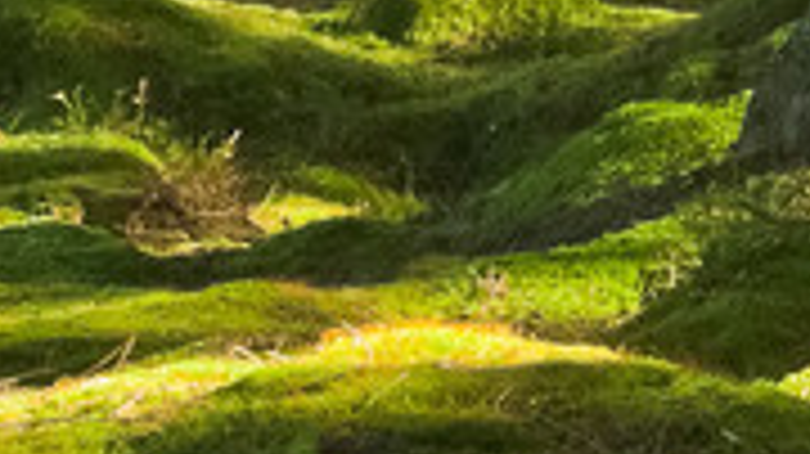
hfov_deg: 10.3
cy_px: -205
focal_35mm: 179
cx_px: 1996
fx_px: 3842
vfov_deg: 6.7
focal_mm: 20
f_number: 18
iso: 200
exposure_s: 1/4
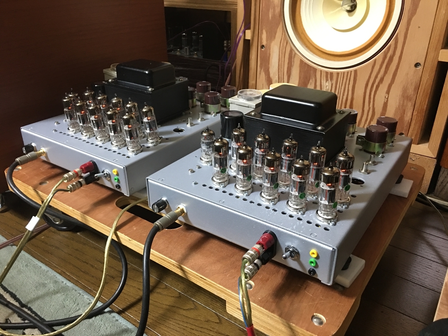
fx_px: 375
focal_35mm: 29
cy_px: 168
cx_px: 224
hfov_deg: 61.7
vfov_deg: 48.2
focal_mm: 4.15
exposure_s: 1/4
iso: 64
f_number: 2.2
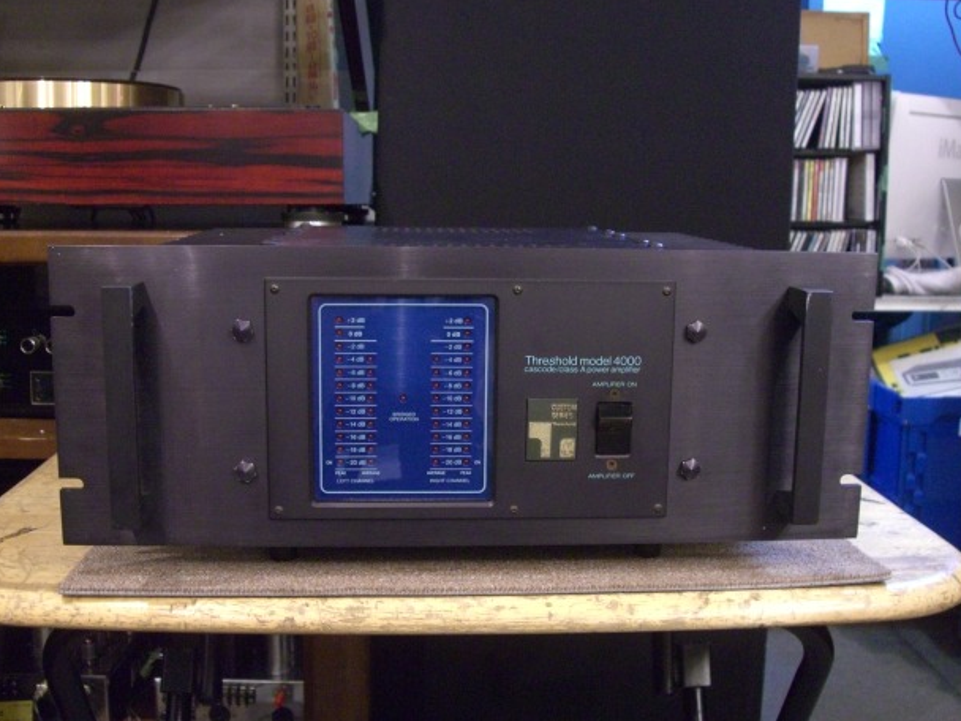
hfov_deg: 46.8
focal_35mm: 40
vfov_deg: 36.0
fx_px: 1110
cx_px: 498
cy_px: 367
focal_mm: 7.9
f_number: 2.8
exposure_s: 1/10
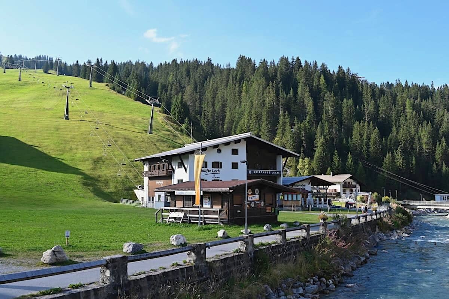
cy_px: 150
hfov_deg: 55.8
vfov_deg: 38.9
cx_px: 224
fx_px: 424
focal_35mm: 34
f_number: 9
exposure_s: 1/320
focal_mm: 34
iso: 400
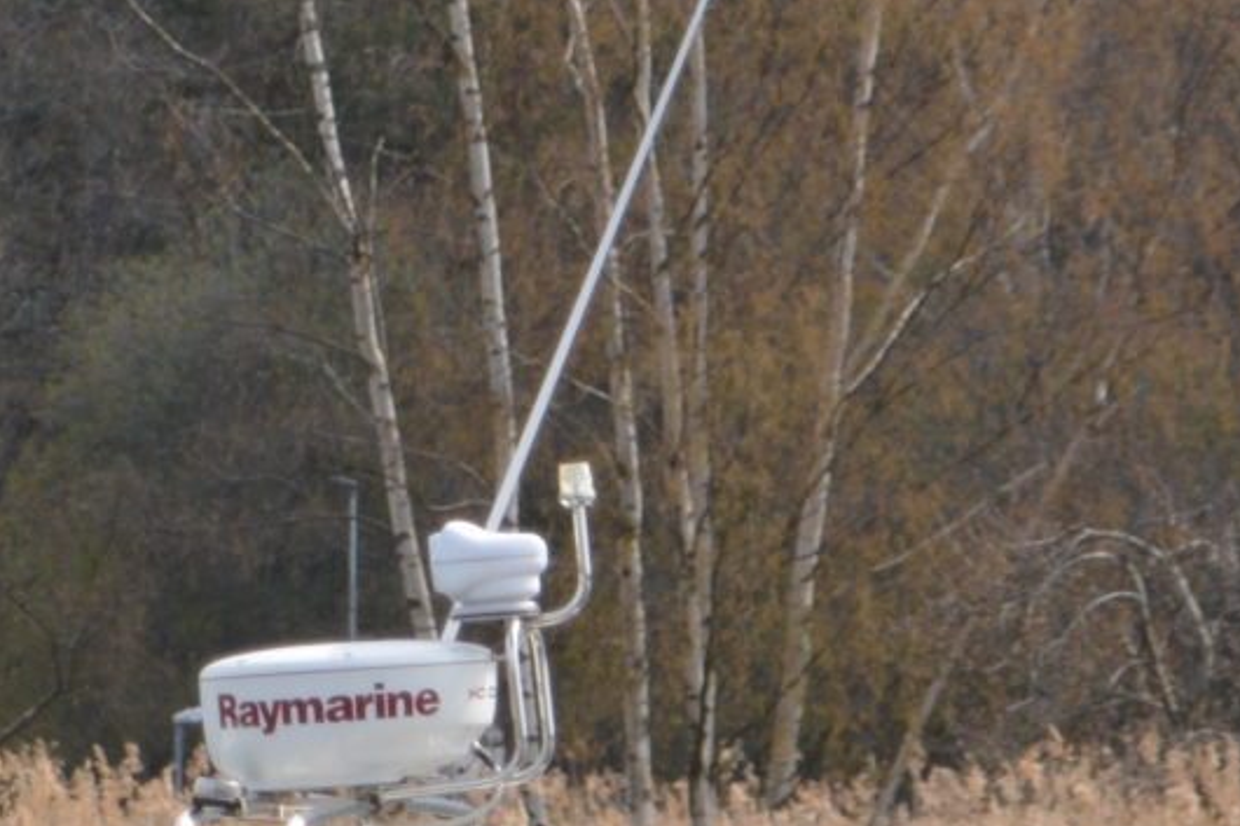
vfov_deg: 1.5
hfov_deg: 2.3
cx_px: -716
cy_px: 1054
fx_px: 31175
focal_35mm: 905
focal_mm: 125
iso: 200
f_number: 5.6
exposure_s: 1/500
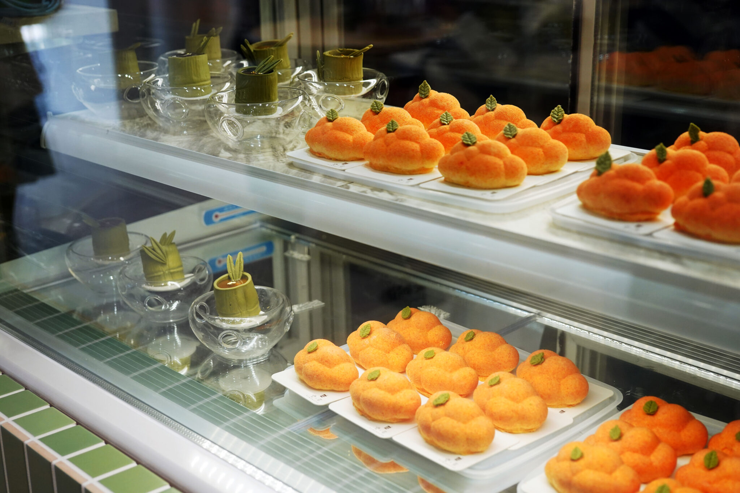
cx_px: 370
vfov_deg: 27.0
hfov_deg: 39.6
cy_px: 246
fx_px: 1028
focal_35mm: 50
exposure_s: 1/1250
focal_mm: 50
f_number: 4
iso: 2500
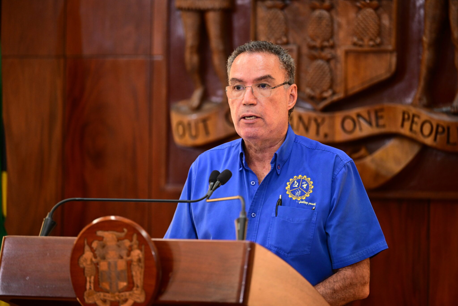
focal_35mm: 200
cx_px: 229
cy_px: 153
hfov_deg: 10.3
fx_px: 2545
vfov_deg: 6.9
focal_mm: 200
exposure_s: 1/250
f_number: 2.8
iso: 1600
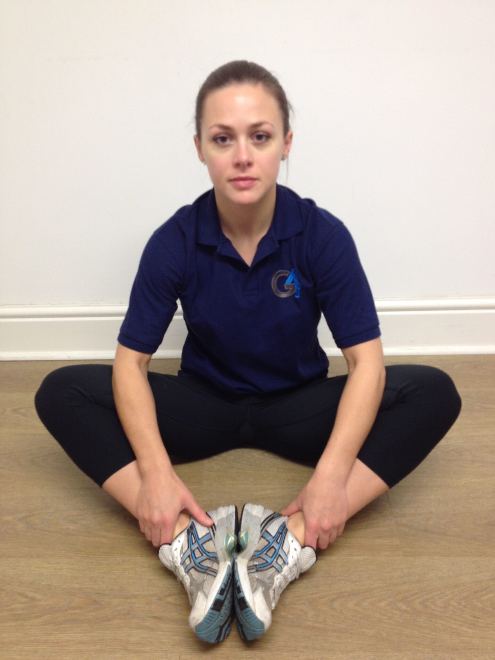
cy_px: 330
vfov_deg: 52.6
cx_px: 248
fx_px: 667
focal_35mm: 35
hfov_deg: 40.7
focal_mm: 4.28
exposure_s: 1/20
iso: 64
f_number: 2.4
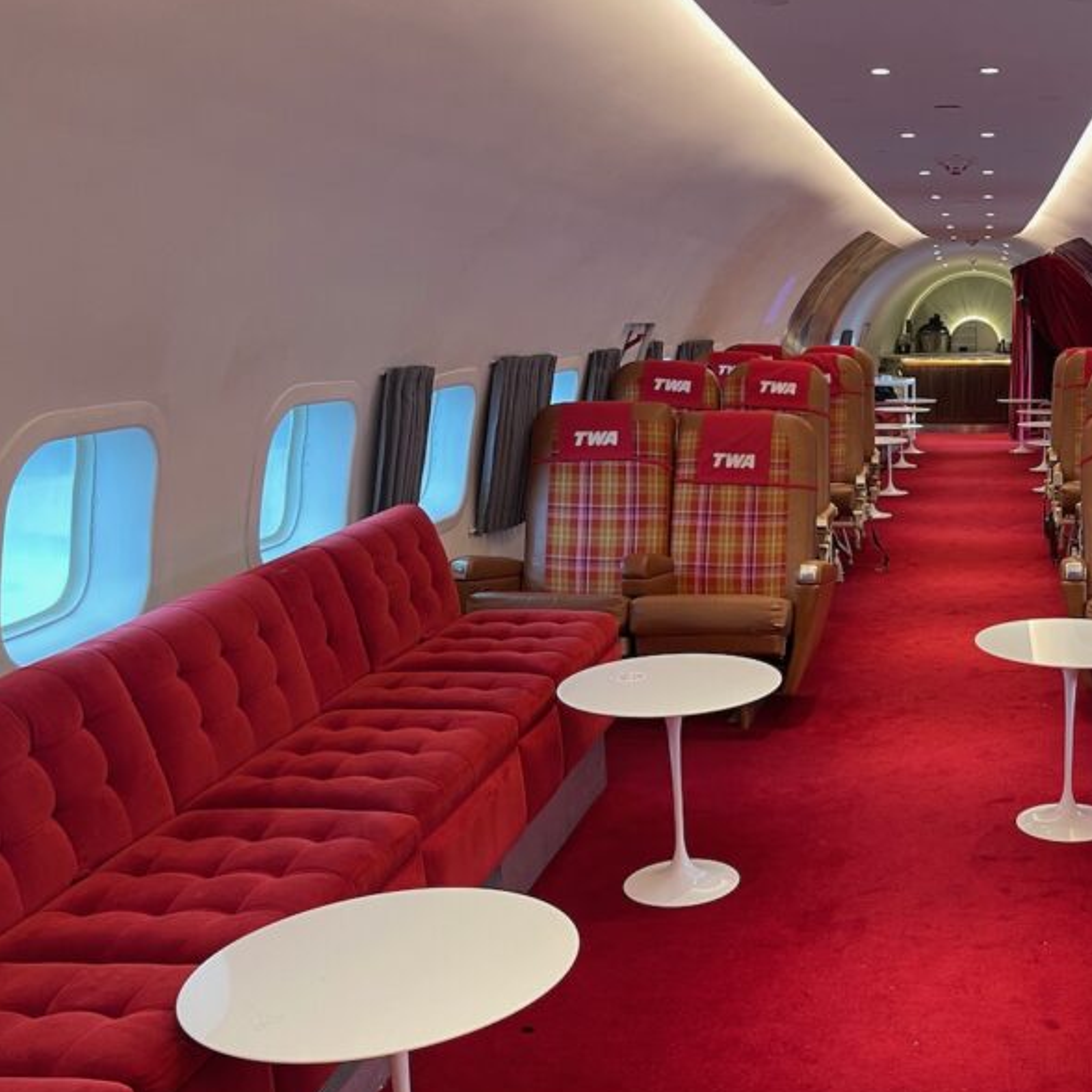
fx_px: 1428
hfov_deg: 39.3
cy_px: 672
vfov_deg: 41.6
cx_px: 949
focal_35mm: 40
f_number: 1.6
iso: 125
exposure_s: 1/60
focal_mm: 5.1
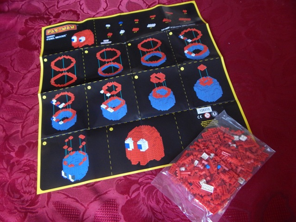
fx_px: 188
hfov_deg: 76.4
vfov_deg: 61.1
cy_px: 111
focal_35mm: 22
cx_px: 148
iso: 400
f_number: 3
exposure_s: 1/20
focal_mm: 4
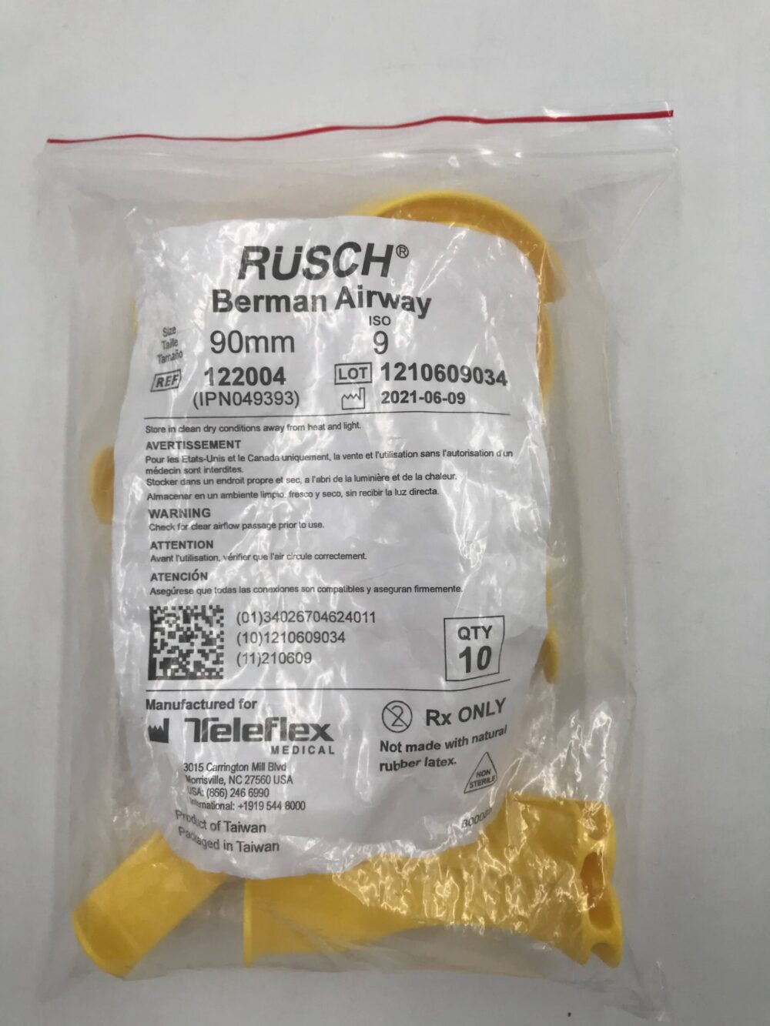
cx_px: 385
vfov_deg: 63.4
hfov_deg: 49.8
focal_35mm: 28
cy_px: 513
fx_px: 830
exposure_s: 1/120
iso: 32
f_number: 1.8
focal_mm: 3.99
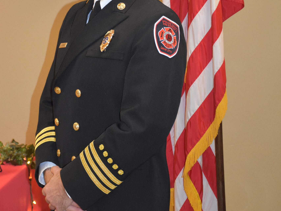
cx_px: 141
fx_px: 739
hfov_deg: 21.5
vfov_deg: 16.0
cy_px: 16
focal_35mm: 91
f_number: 4.5
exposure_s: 1/60
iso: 2200
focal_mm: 42
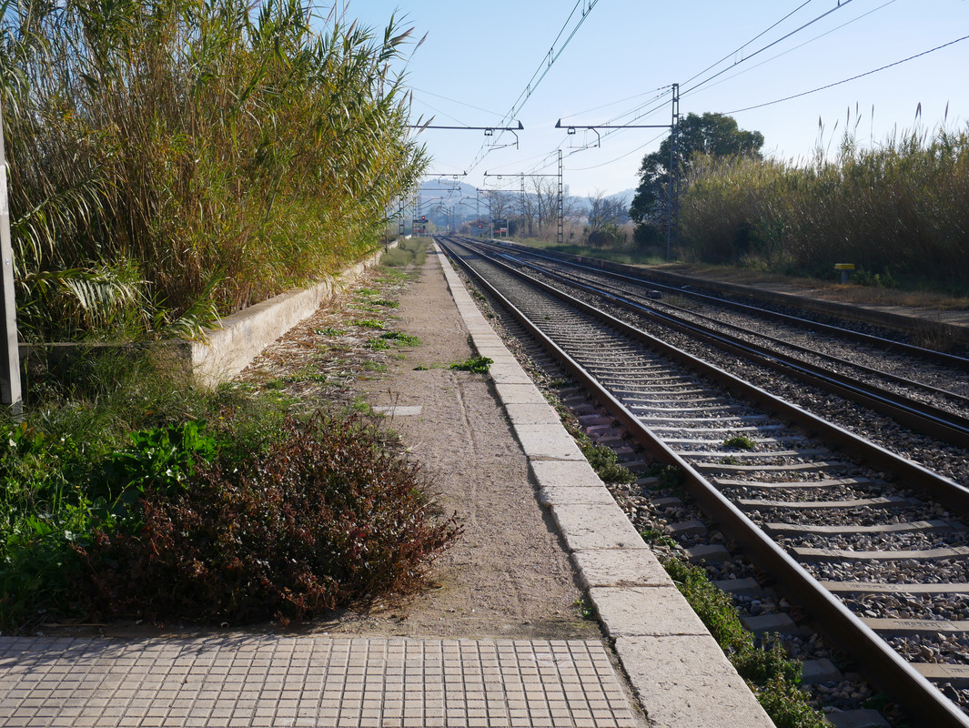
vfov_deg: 36.0
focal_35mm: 40
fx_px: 1120
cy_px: 364
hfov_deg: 46.8
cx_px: 484
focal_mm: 20
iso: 200
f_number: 8
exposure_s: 1/400
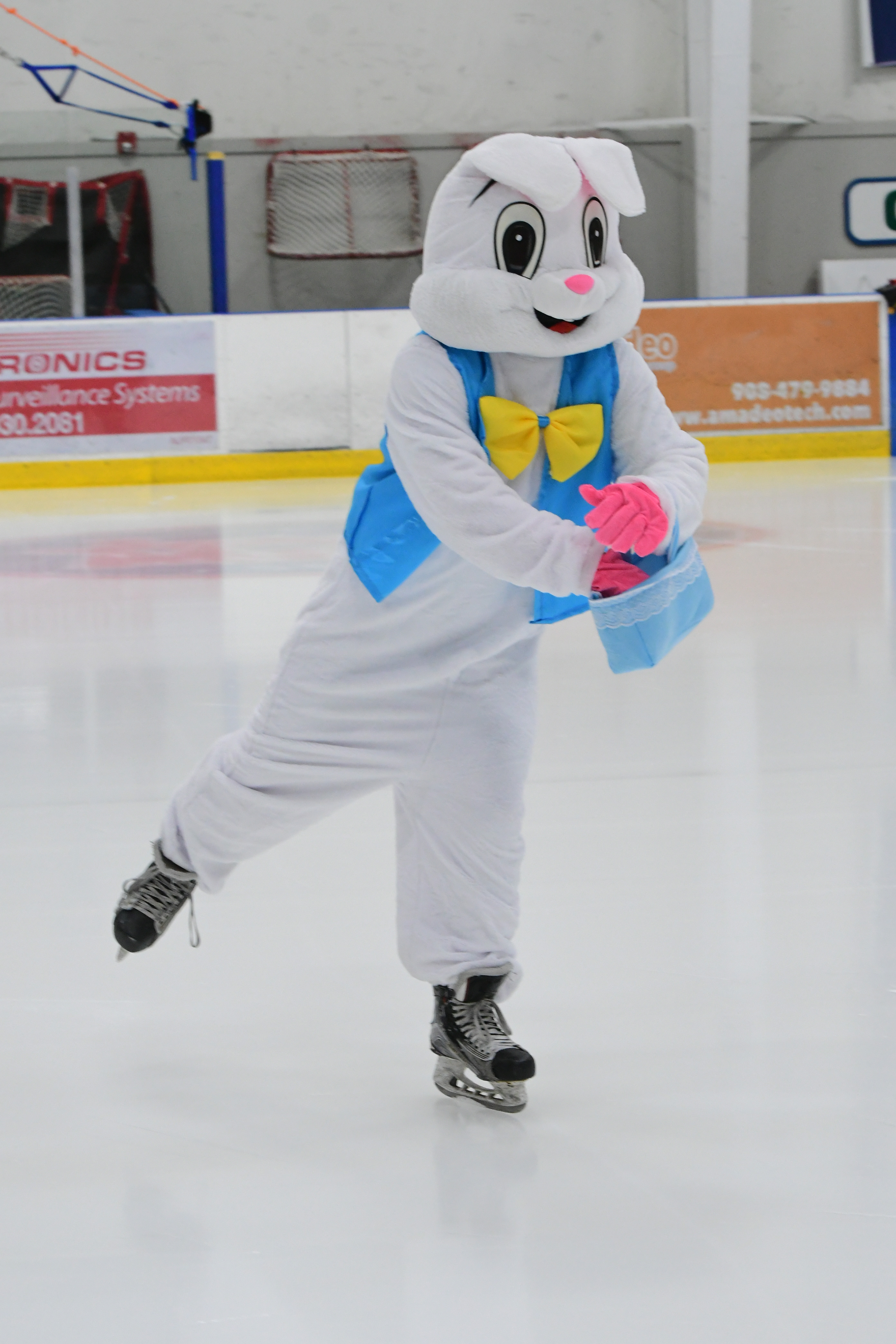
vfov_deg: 19.5
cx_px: 448
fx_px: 3920
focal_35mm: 105
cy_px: 672
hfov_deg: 13.0
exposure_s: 1/250
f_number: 8
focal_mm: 70
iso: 3200
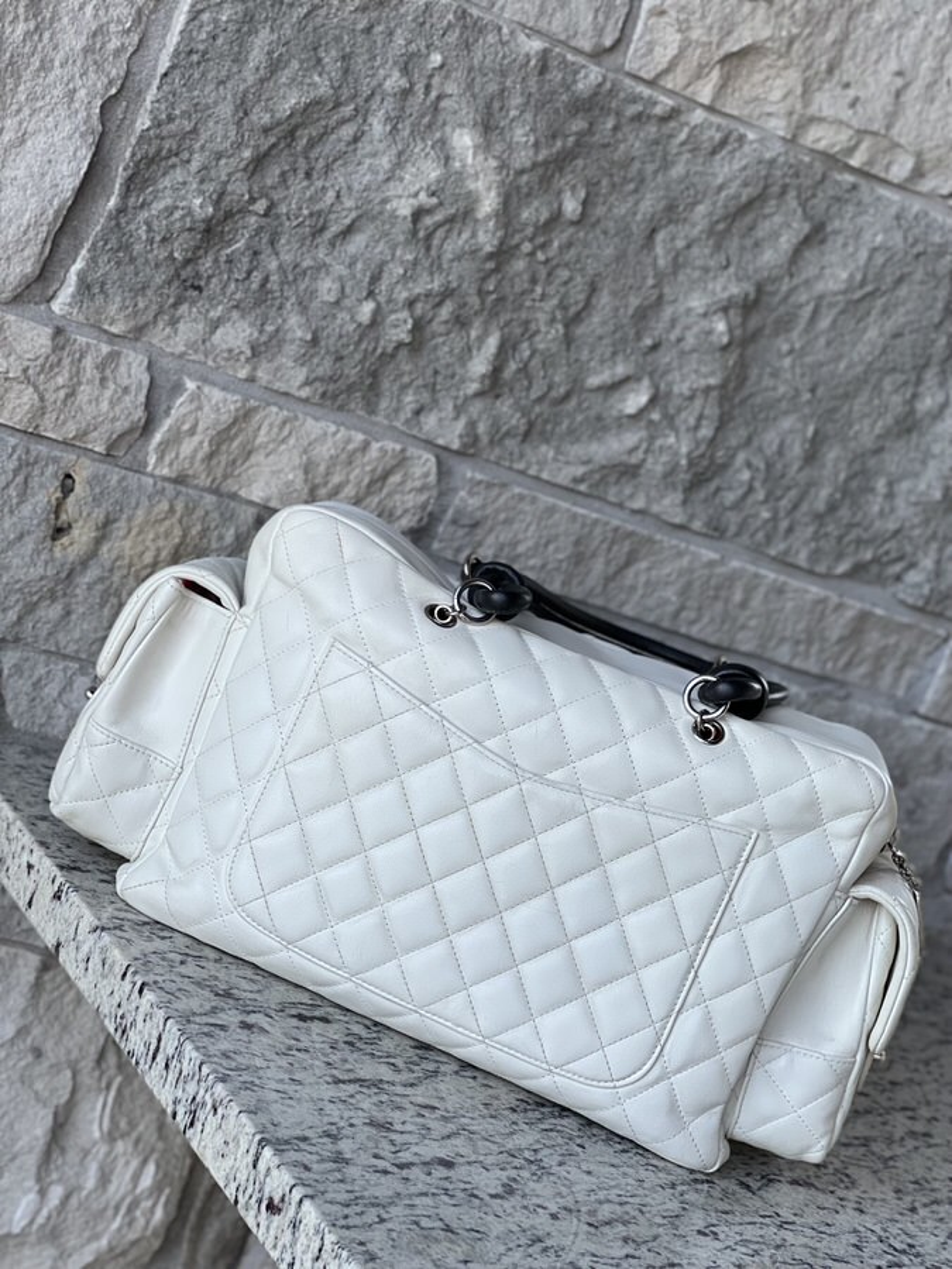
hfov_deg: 19.1
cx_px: 476
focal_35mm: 77
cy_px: 634
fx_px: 2824
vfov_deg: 25.3
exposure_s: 1/121
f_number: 2.8
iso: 50
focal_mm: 9
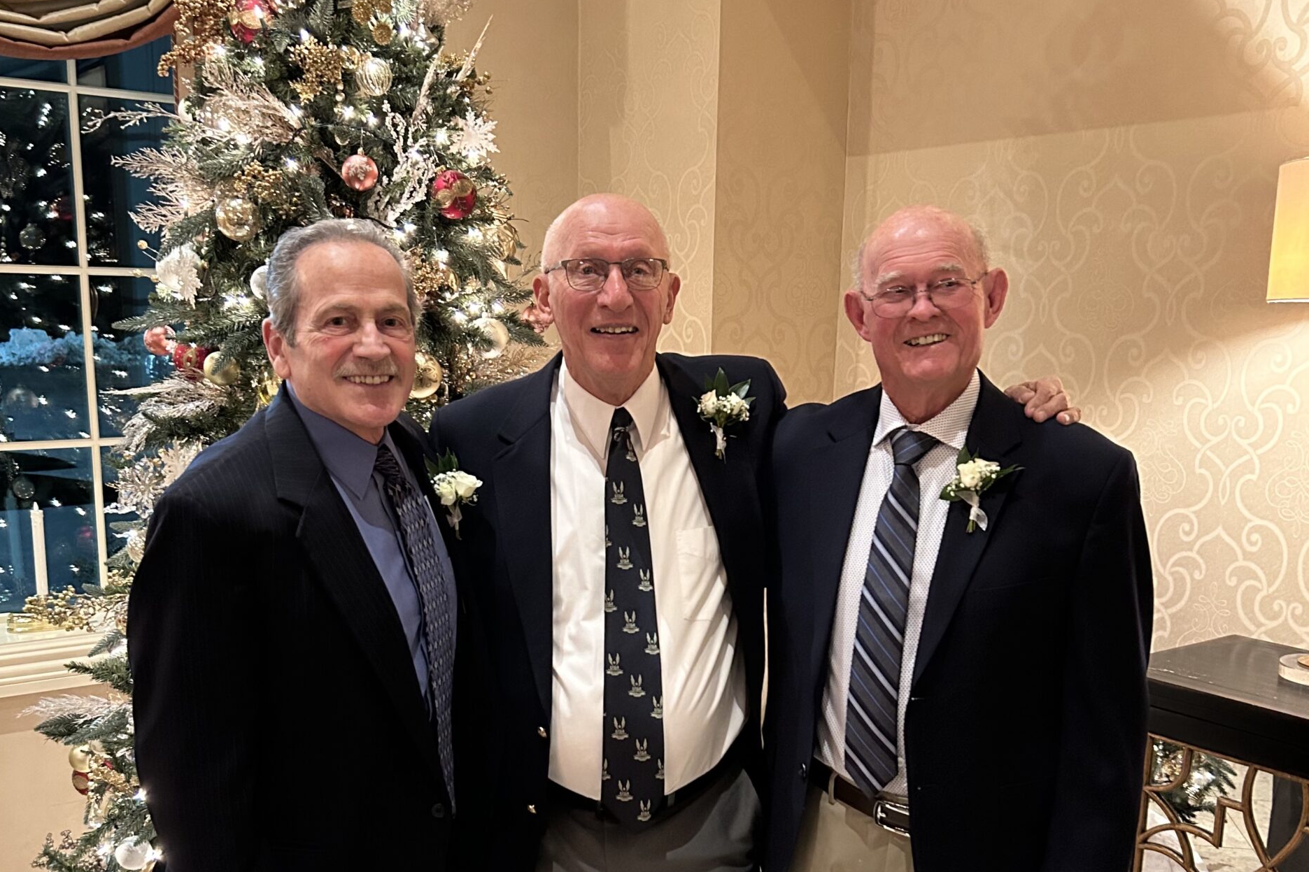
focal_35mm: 37
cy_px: 575
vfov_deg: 35.6
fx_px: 1345
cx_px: 662
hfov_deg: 51.9
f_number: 1.5
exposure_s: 1/30
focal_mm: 5.7
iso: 640
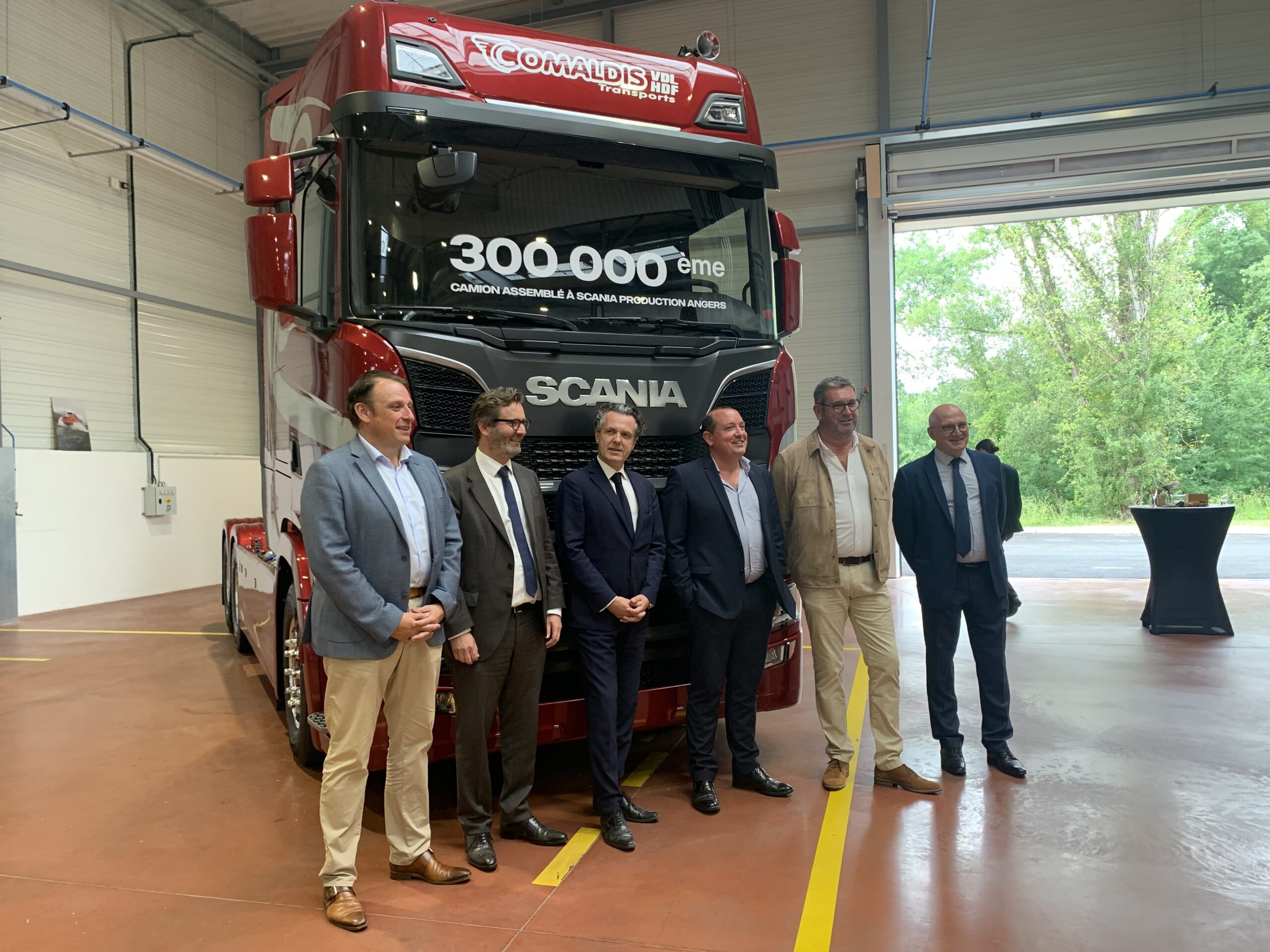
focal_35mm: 26
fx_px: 954
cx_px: 635
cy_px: 476
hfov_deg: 67.3
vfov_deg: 53.1
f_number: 1.8
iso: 100
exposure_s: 1/121
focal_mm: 4.25
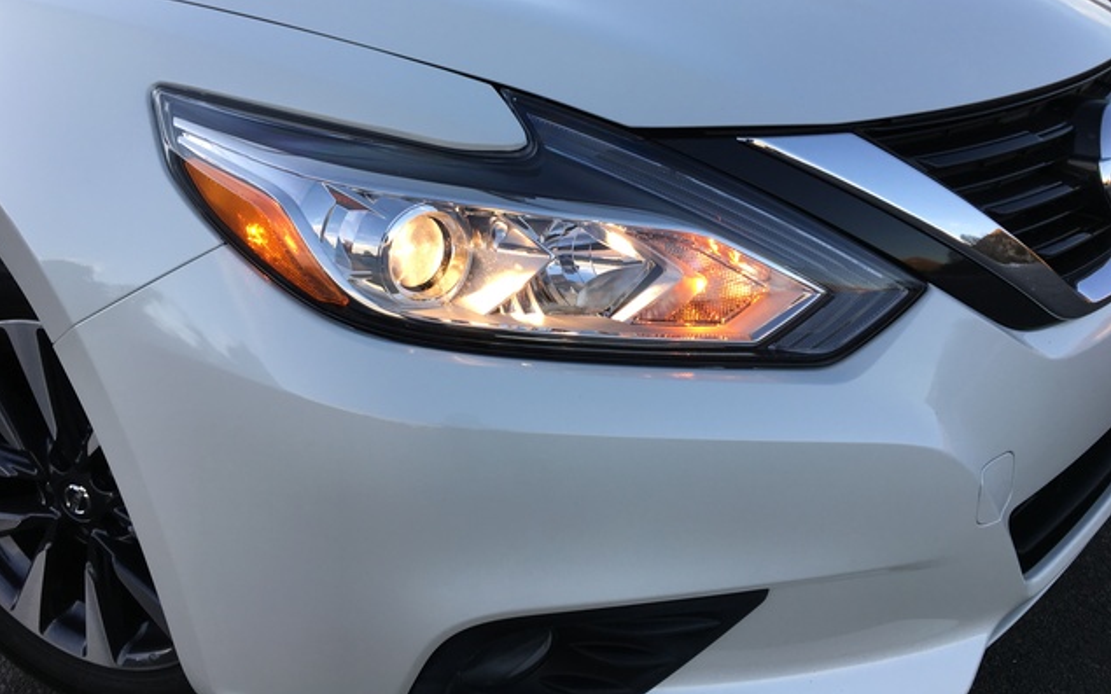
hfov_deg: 61.2
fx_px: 939
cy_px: 278
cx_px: 553
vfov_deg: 40.4
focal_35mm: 31
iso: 25
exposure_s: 1/120
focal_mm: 4.15
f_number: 2.2
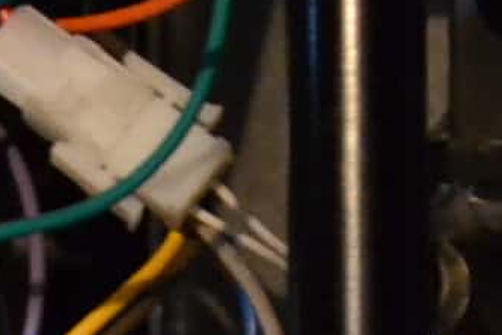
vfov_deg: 3.8
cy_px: 1079
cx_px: -764
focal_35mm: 353
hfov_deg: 5.6
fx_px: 4922
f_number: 5
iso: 3200
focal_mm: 34
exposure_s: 1/10
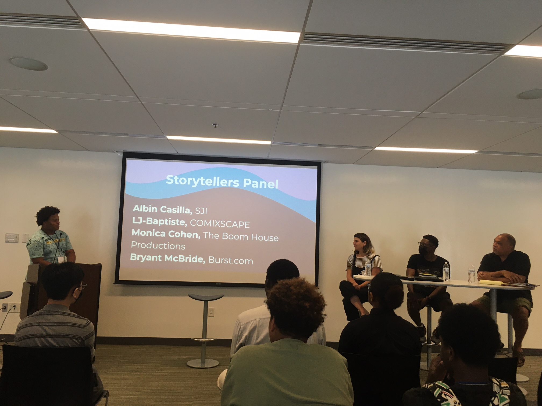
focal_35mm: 29
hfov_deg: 61.7
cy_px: 203
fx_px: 454
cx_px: 271
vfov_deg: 48.2
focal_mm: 4.15
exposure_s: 1/30
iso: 32
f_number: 2.2
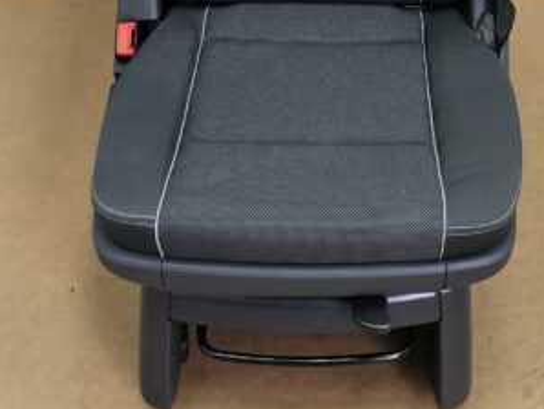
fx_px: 1243
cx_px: 405
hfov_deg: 24.4
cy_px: -44
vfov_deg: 18.0
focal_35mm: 79
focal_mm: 6.3
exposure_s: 1/180
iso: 160
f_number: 1.7
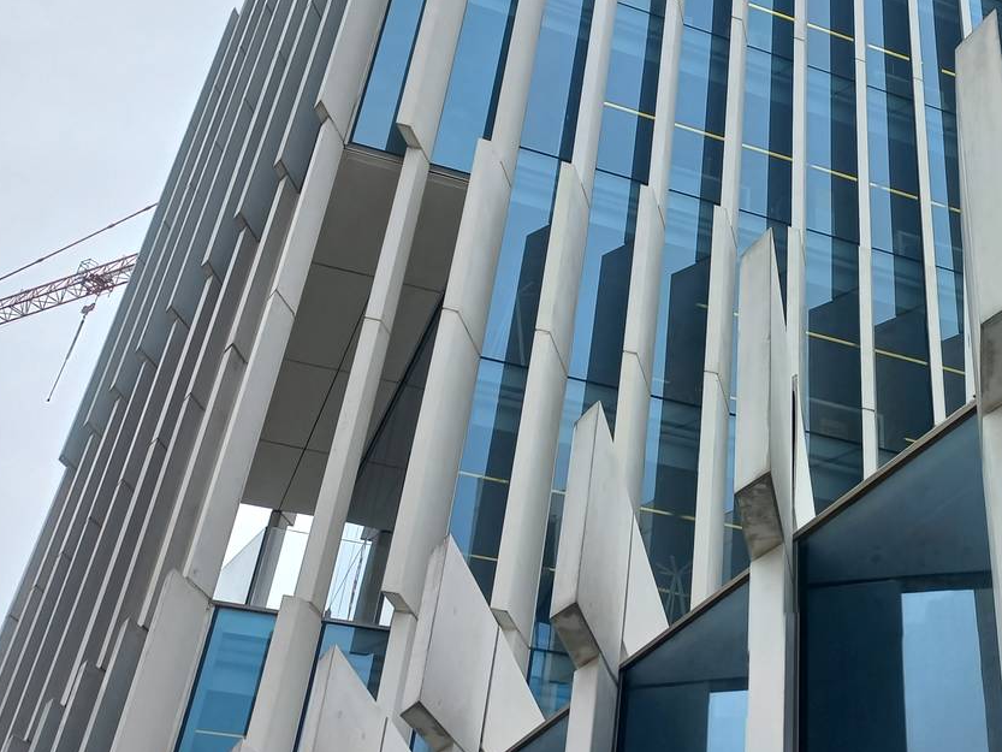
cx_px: 848
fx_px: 1390
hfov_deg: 37.7
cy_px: 218
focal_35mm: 48
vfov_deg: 29.9
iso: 25
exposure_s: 1/329
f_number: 1.8
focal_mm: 4.6
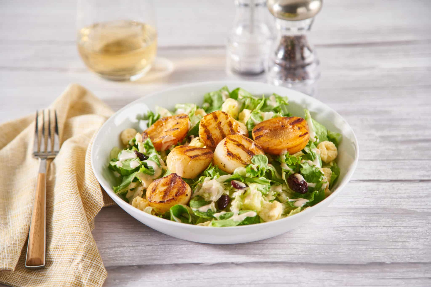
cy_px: 144
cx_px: 216
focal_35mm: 105
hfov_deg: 19.5
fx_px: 1257
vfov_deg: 13.0
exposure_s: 1/100
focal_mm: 105
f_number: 4
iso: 250
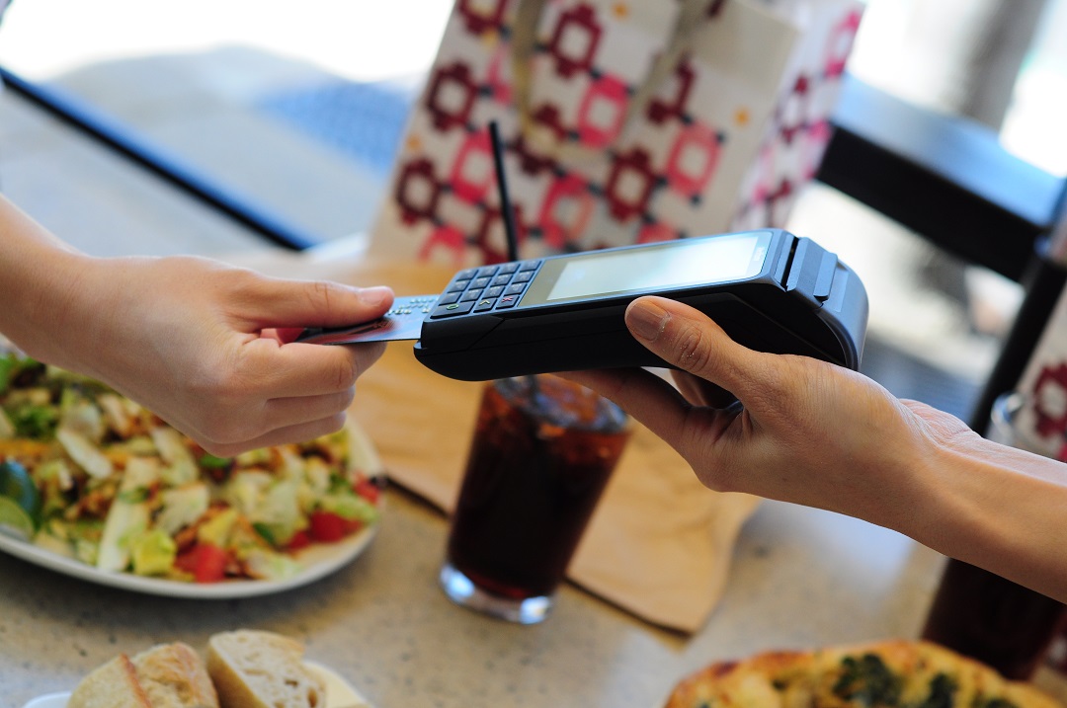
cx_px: 534
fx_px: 2220
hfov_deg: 27.0
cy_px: 354
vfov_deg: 18.1
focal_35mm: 75
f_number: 3.5
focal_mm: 50
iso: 500
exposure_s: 1/800
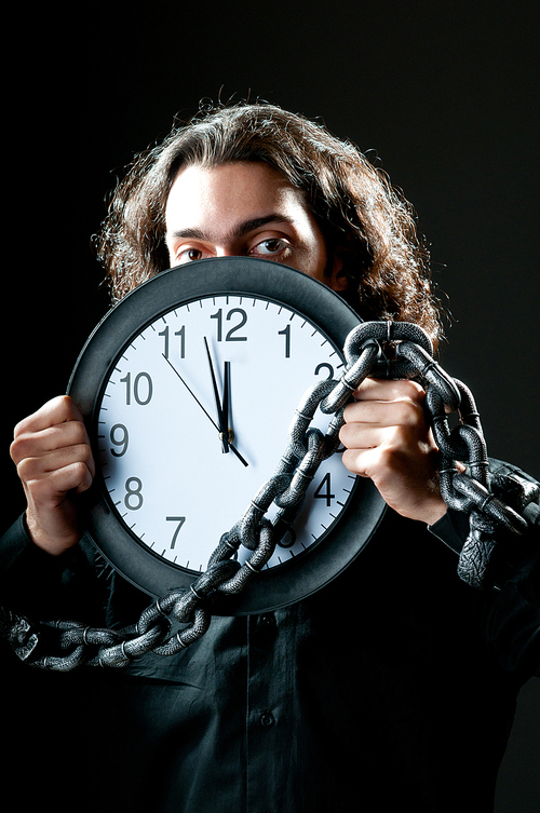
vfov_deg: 19.5
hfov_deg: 13.0
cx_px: 270
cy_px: 406
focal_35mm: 105
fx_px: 2369
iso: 200
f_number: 8
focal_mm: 70
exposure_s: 1/250
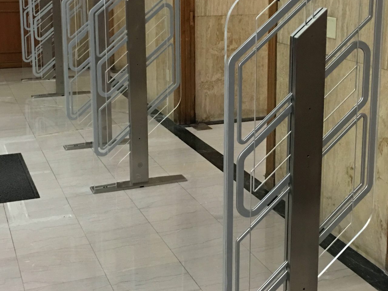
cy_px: 88
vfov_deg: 25.0
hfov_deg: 33.2
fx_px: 650
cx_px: 223
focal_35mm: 58
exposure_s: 1/15
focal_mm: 4.15
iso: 100
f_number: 2.2
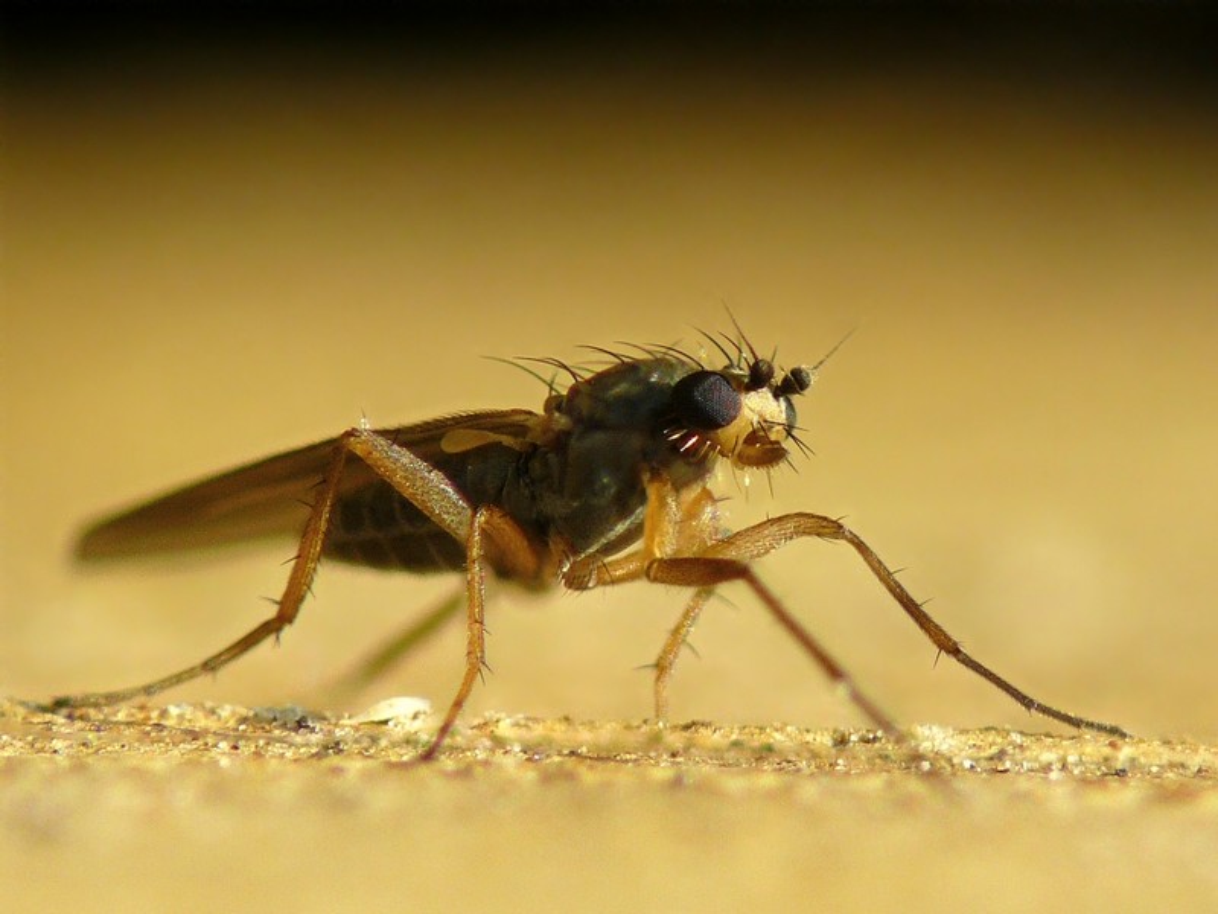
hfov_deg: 4.6
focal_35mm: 432
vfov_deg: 3.4
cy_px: 457
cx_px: 609
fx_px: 15200
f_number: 5.6
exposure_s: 1/250
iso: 100
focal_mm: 72
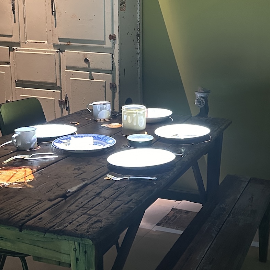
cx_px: 180
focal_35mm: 54
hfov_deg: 31.4
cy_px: 122
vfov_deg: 31.6
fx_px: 477
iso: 640
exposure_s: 1/50
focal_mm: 6.86
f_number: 1.78
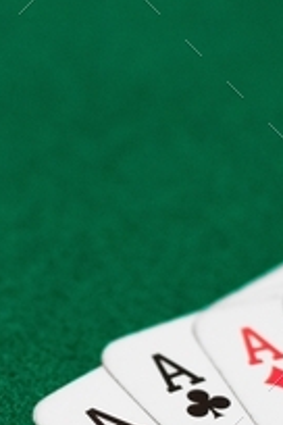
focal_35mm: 150
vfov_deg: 13.6
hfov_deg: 9.1
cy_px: 353
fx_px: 1769
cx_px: 79
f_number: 2.8
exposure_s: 1/50
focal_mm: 35
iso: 800
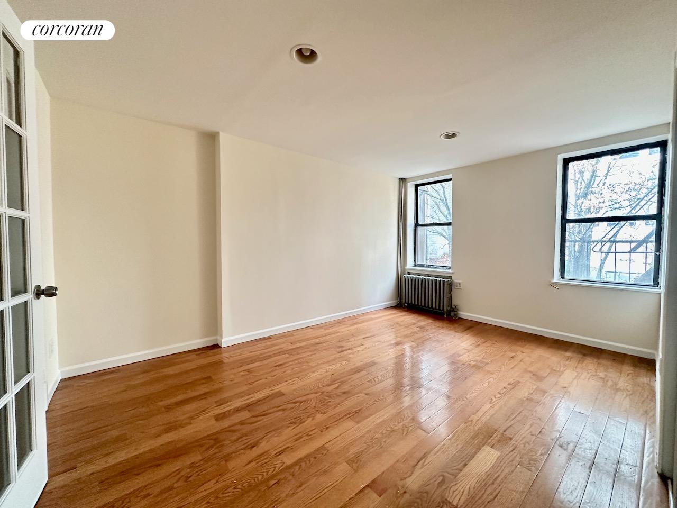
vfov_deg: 85.7
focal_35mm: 14
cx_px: 338
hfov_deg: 102.1
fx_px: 274
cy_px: 254
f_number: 2.2
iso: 400
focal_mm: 2.22
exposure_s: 1/60
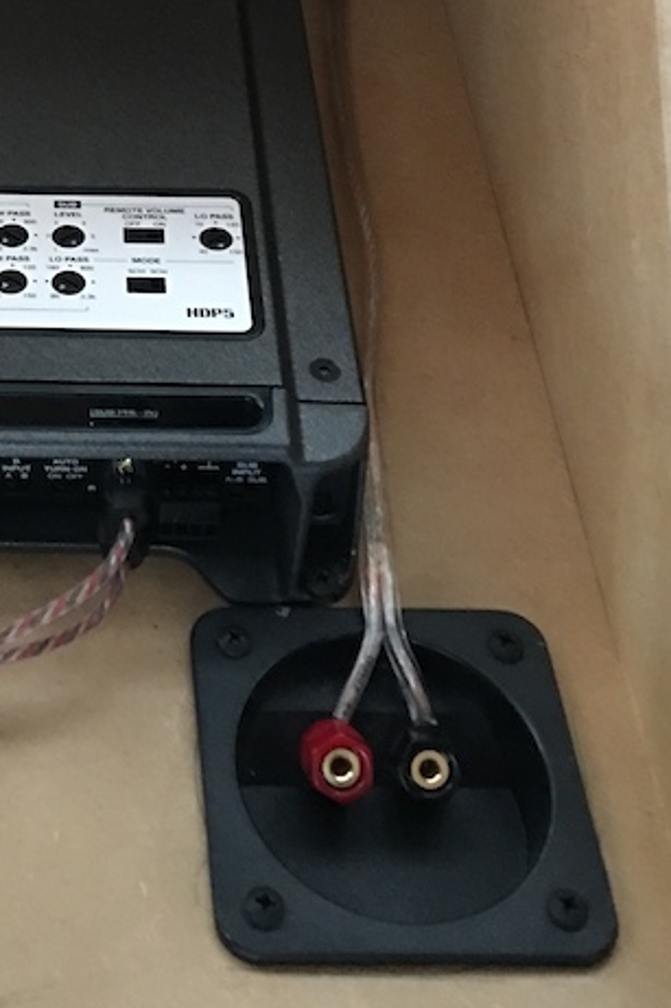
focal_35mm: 67
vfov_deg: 28.4
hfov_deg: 19.6
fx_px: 1874
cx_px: -17
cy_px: 15
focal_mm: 4.15
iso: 125
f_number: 2.2
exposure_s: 1/4
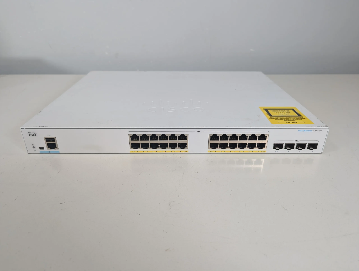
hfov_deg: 71.5
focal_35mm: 24
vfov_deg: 56.9
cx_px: 180
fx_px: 249
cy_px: 136
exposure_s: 1/150
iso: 76
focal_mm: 6.81
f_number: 1.85
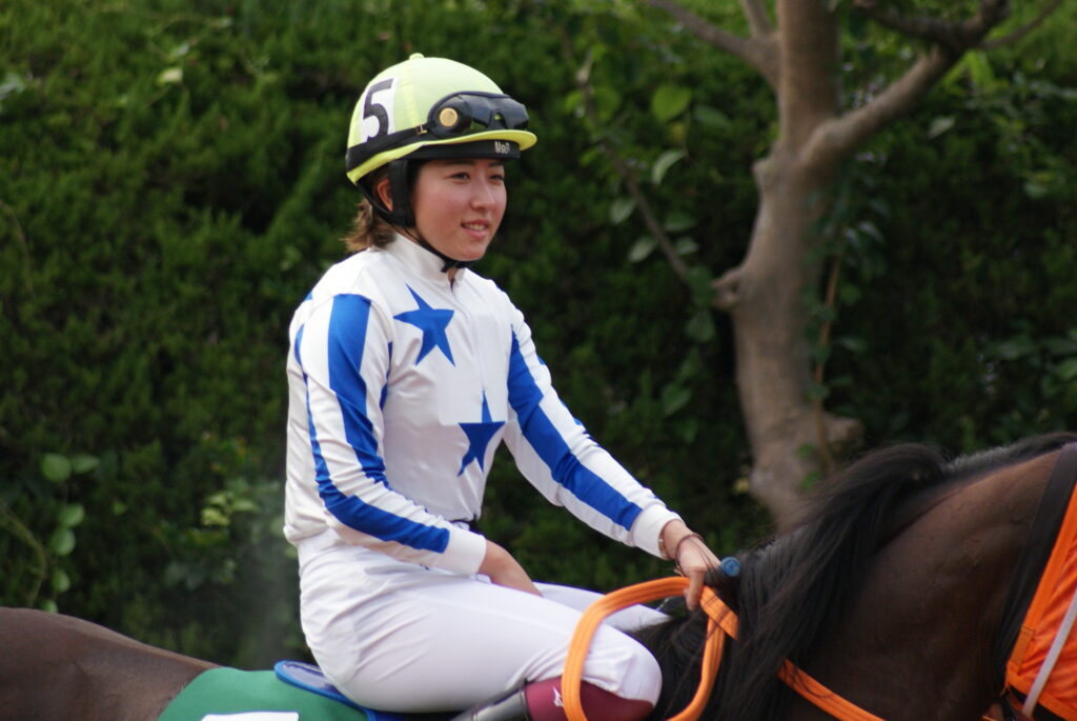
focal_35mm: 345
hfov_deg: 6.0
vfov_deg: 4.0
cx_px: 538
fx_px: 10331
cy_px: 360
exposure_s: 1/320
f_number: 5.6
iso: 400
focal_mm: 230
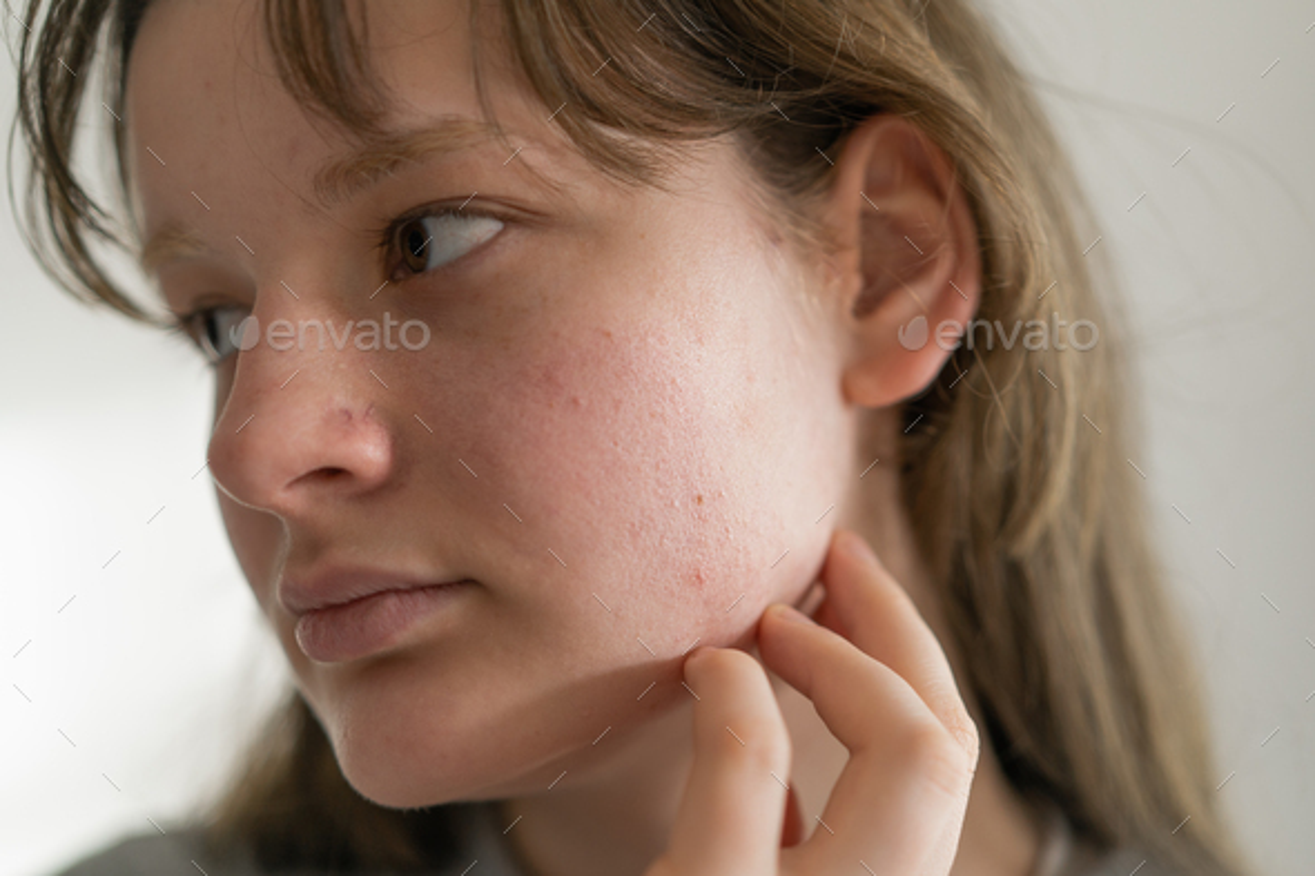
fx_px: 2008
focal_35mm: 55
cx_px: 658
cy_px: 438
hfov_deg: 36.3
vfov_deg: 24.6
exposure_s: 1/250
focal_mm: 55
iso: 200
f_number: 2
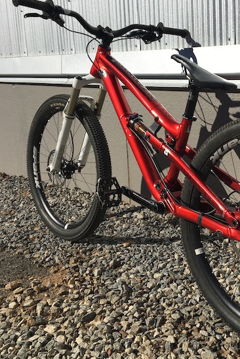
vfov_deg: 44.4
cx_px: 191
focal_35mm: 44
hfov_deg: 29.8
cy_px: 153
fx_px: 439
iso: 25
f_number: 2.2
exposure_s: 1/2849
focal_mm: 4.15
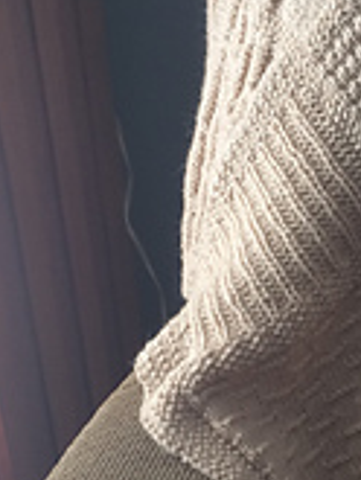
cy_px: 340
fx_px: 1222
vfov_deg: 22.1
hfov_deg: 15.8
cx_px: 493
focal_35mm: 88
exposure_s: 1/30
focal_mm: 4.15
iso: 50
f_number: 2.2
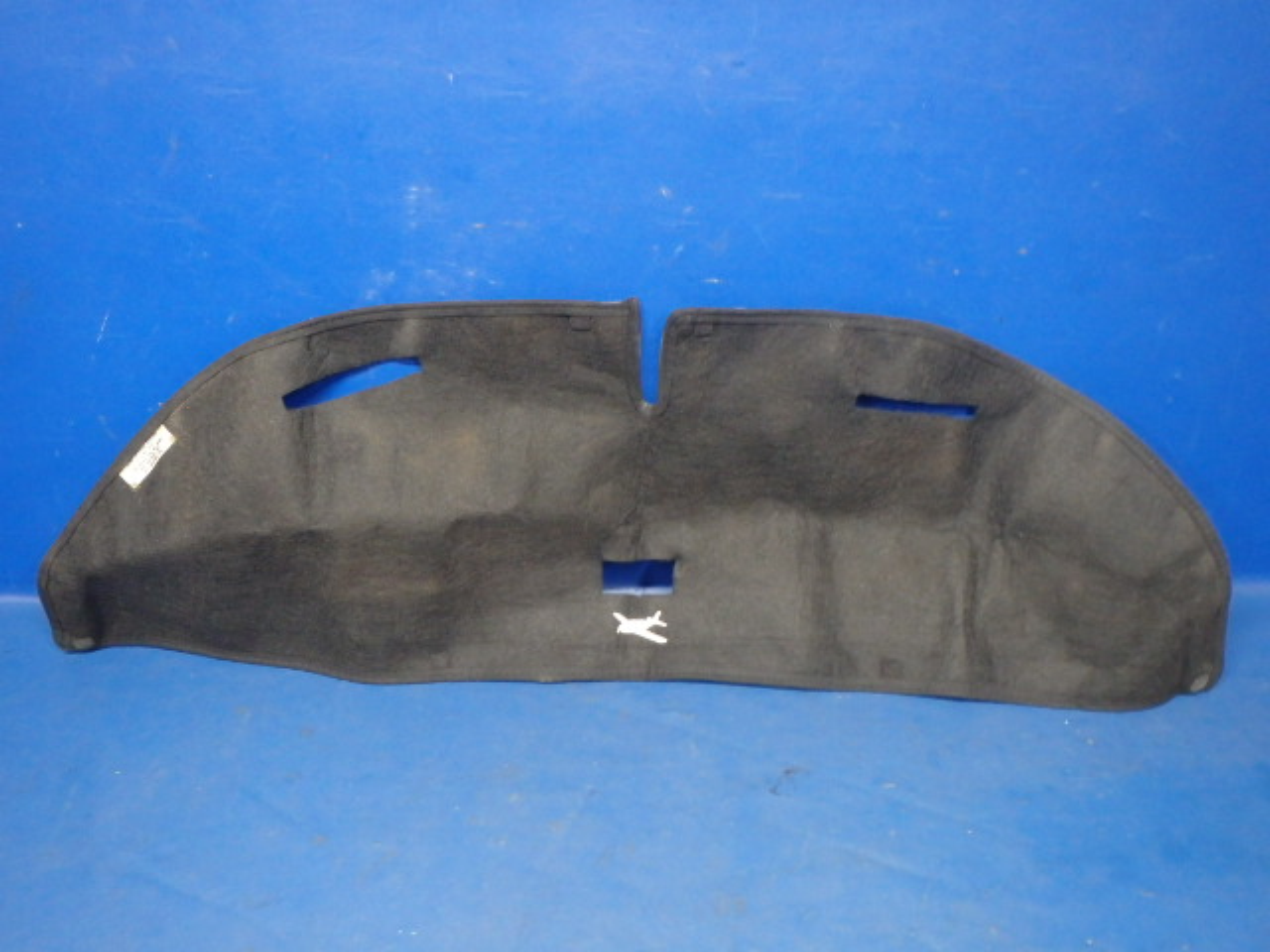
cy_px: 476
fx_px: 1027
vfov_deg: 49.7
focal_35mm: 28
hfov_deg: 63.4
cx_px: 635
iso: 800
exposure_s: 1/15
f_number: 3.9
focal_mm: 5
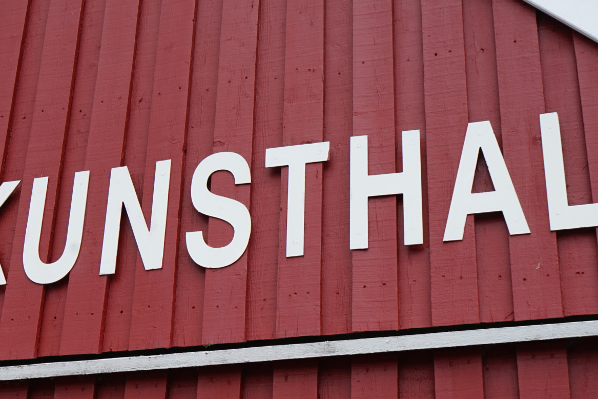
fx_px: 997
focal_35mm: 60
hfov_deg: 33.4
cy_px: 260
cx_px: 280
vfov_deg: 22.5
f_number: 9
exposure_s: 1/100
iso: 100
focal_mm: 35
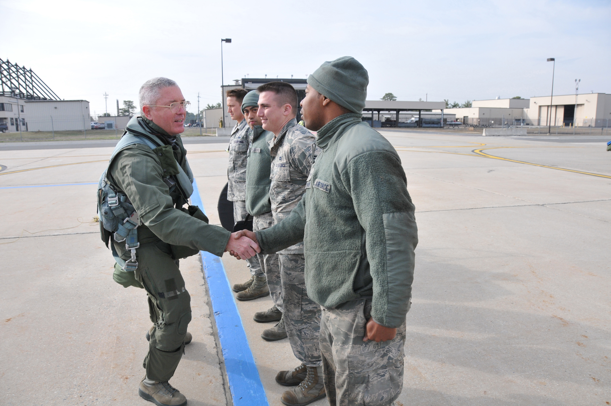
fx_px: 458
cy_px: 203
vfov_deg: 47.8
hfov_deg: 67.4
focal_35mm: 27
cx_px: 306
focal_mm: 18
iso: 400
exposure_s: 1/1250
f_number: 5
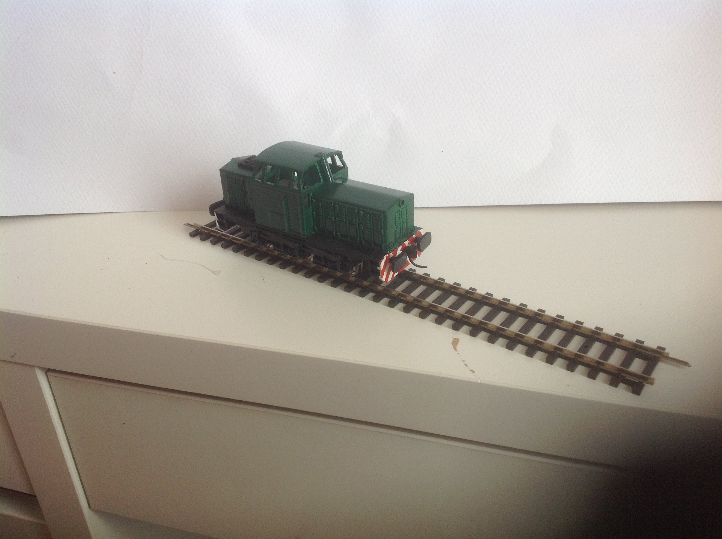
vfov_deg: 40.6
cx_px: 361
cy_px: 270
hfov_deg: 52.7
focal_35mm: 35
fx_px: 729
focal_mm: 4.28
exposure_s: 1/120
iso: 80
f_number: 2.4
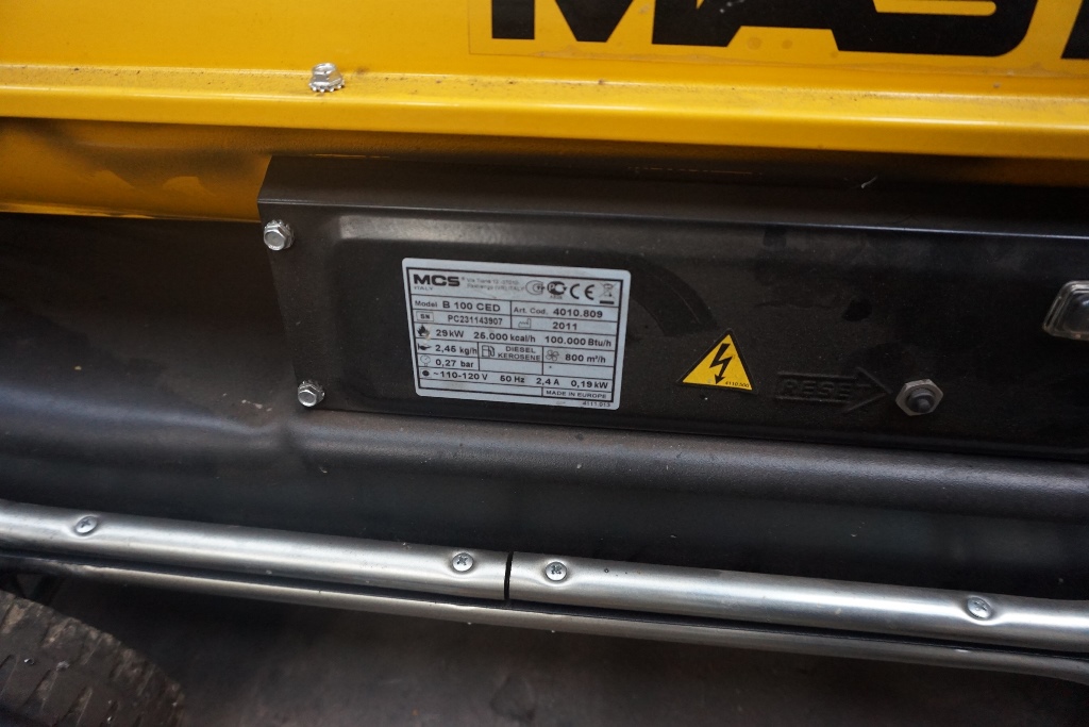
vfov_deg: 53.1
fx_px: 726
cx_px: 544
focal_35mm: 24
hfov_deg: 73.7
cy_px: 364
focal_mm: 16
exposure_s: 1/60
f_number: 3.5
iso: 2000
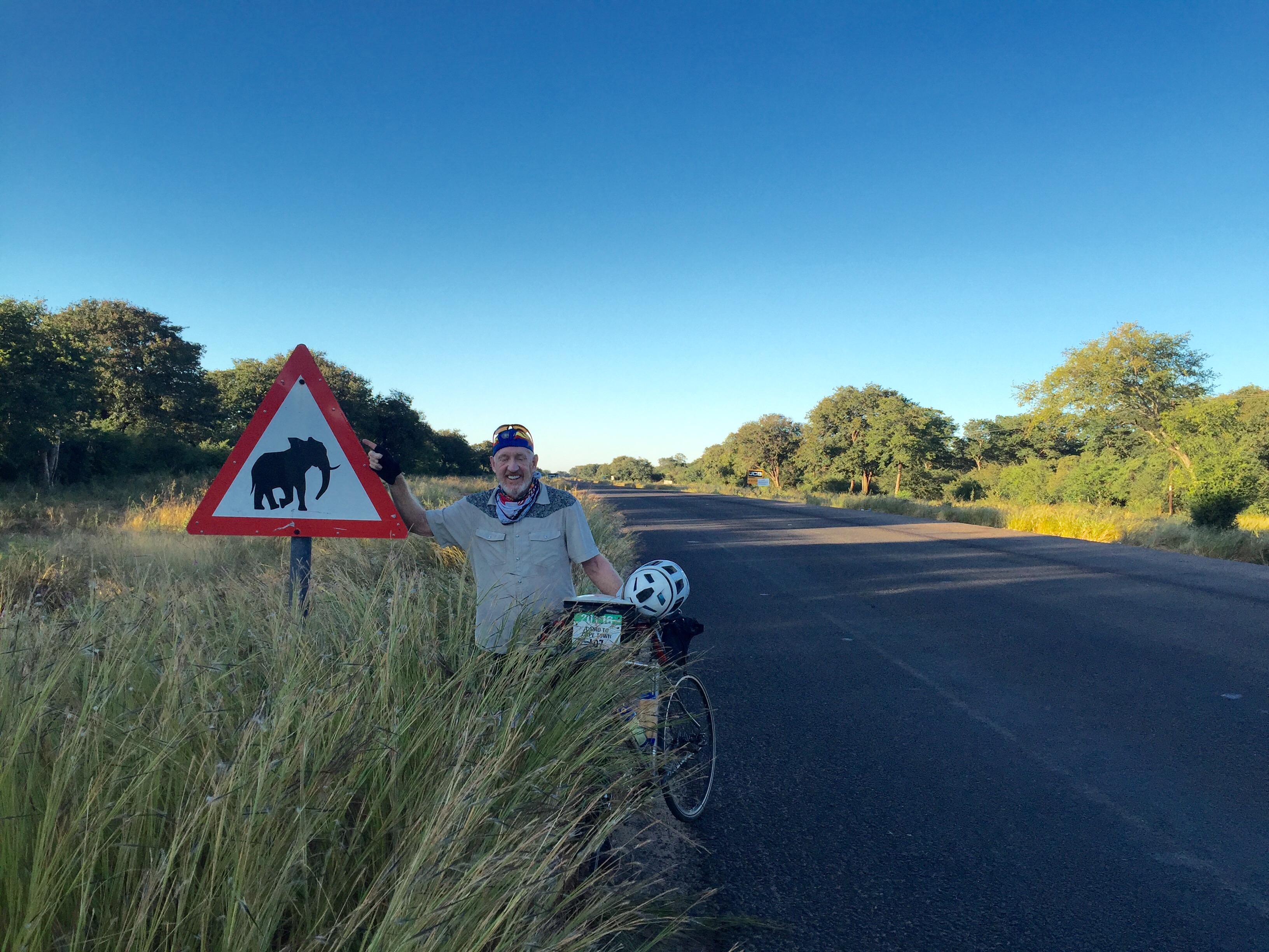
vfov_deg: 48.2
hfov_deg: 61.7
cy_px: 476
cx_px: 634
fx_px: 1063
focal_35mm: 29
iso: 32
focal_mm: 4.15
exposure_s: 1/628
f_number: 2.2
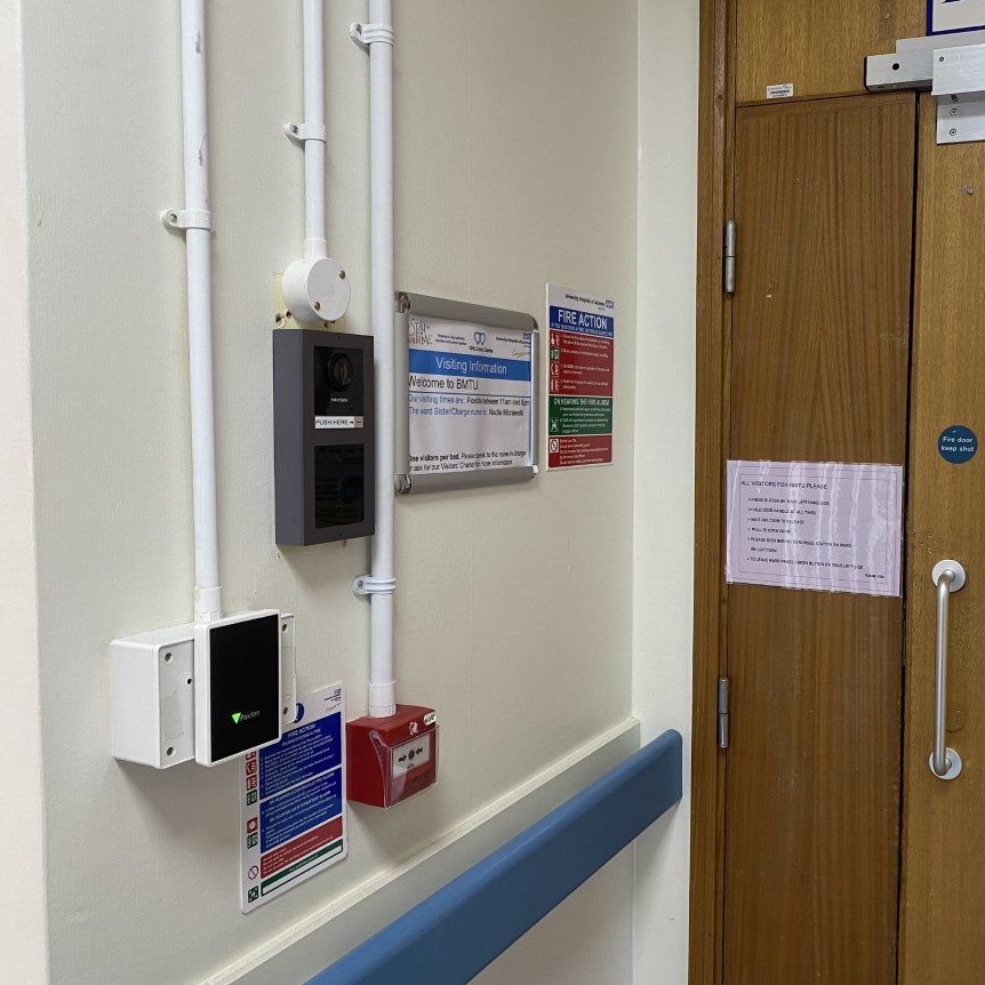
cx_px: 683
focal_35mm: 32
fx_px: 1030
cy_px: 474
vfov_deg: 51.1
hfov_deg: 49.9
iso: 80
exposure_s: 1/50
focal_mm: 4.25
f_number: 1.8
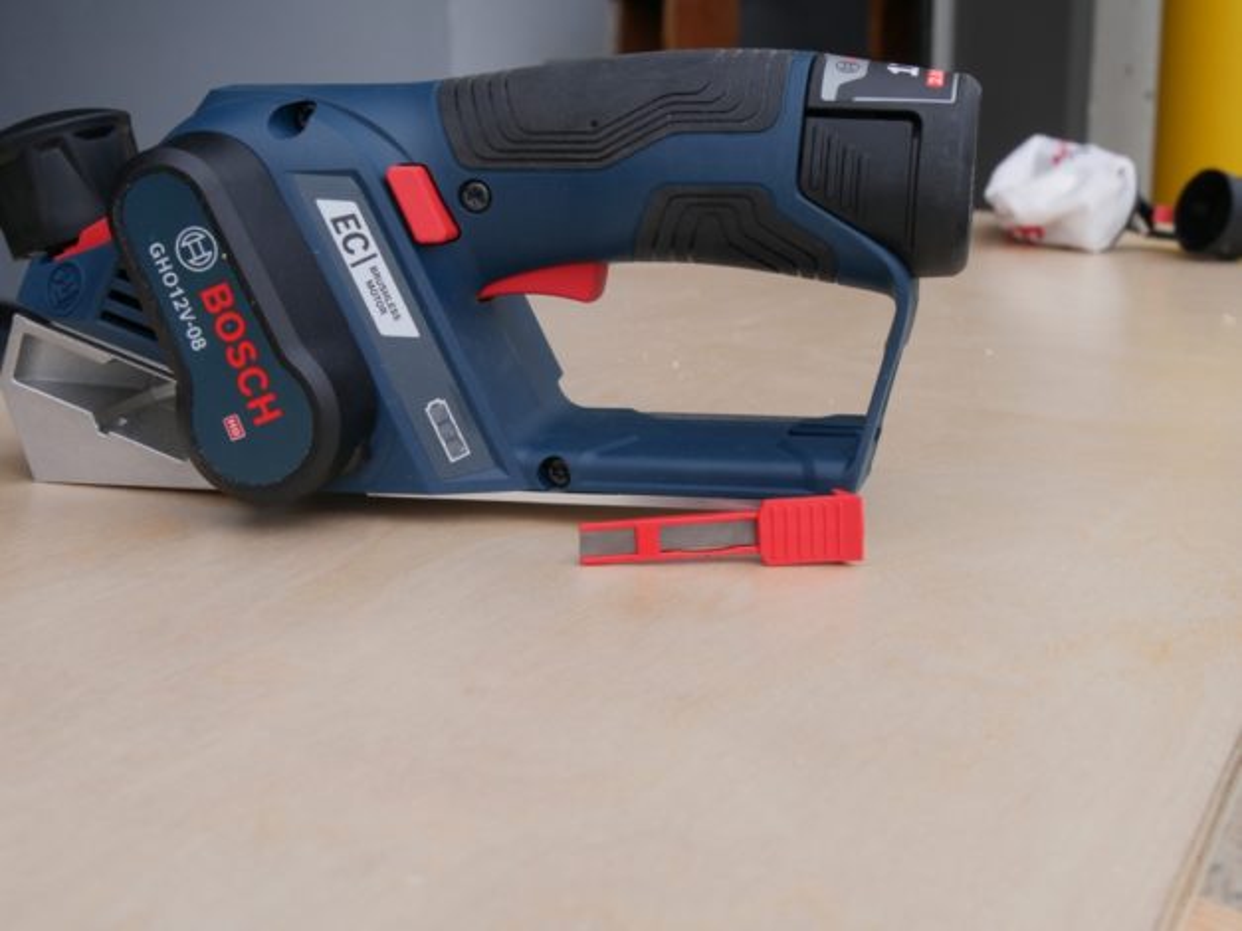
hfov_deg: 39.7
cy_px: 466
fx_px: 1722
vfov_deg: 30.3
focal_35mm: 48
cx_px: 621
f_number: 8
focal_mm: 24
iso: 200
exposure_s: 1/320
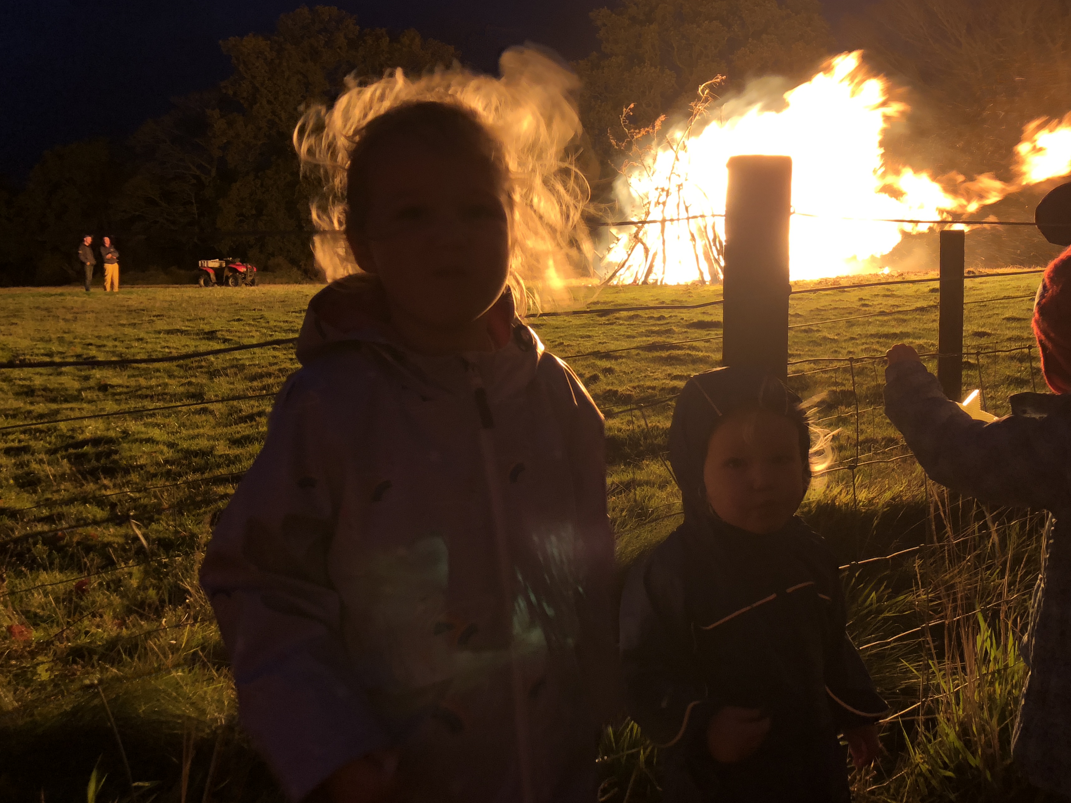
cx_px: 628
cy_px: 404
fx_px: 1021
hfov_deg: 55.0
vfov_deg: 42.9
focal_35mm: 33
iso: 500
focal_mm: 4
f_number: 1.8
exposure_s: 1/30
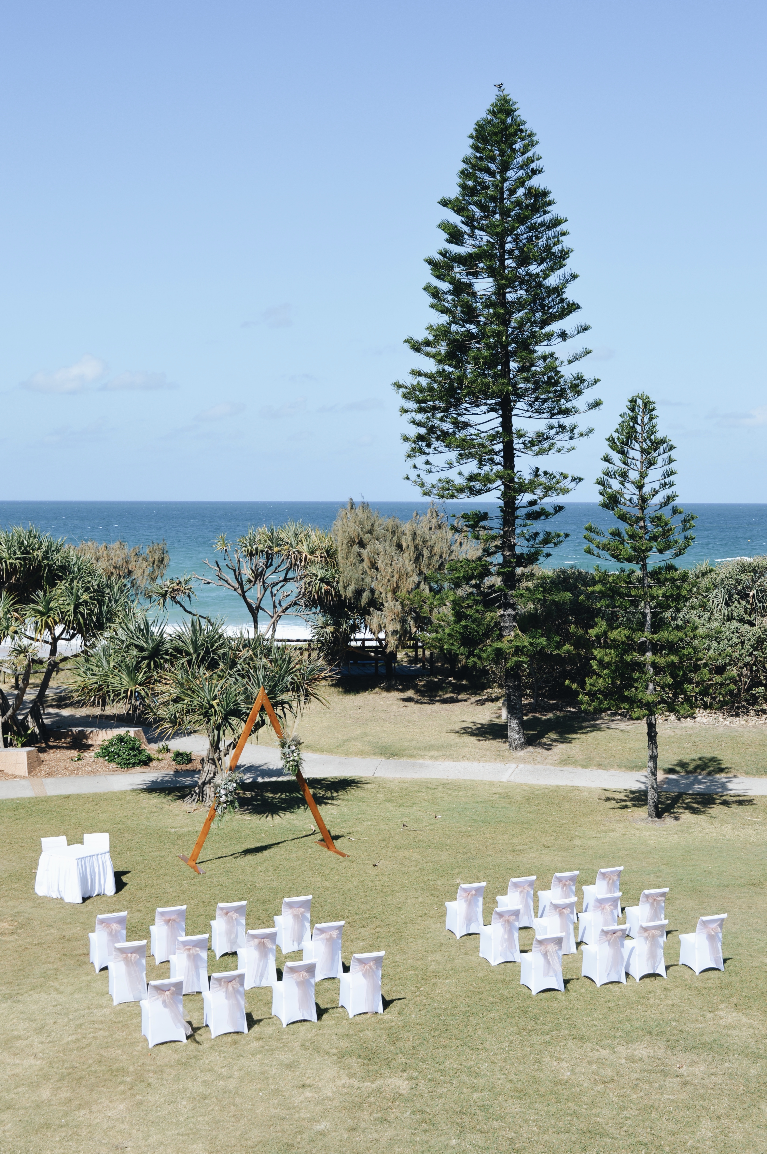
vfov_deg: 46.4
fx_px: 1345
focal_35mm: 42
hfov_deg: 31.8
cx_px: 384
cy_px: 577
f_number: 8
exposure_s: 1/250
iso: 100
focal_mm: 28
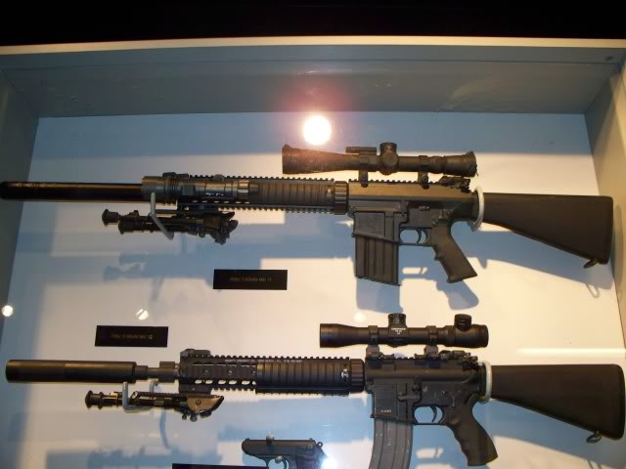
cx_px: 313
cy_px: 234
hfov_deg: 51.4
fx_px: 651
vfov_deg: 39.7
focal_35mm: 36
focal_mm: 7.54
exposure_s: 1/50
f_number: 2.8
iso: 200
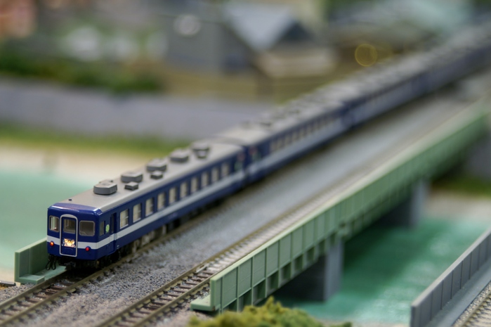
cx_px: 246
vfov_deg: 10.7
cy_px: 164
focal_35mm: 128
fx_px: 1738
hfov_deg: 16.1
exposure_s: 1/45
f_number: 4.5
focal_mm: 85
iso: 250
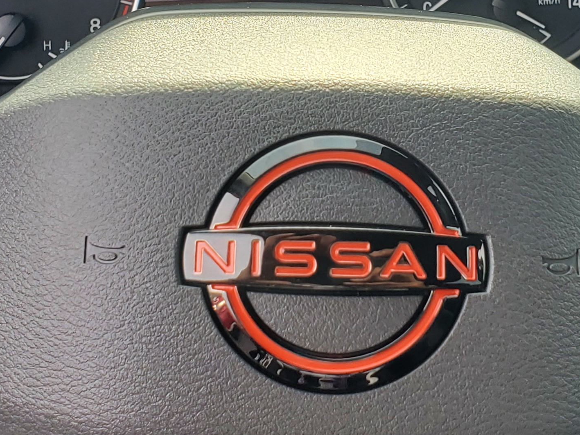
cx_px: 304
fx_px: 1240
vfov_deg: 19.6
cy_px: 51
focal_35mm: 74
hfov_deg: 26.3
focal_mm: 4.3
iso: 50
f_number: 2.4
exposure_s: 1/200
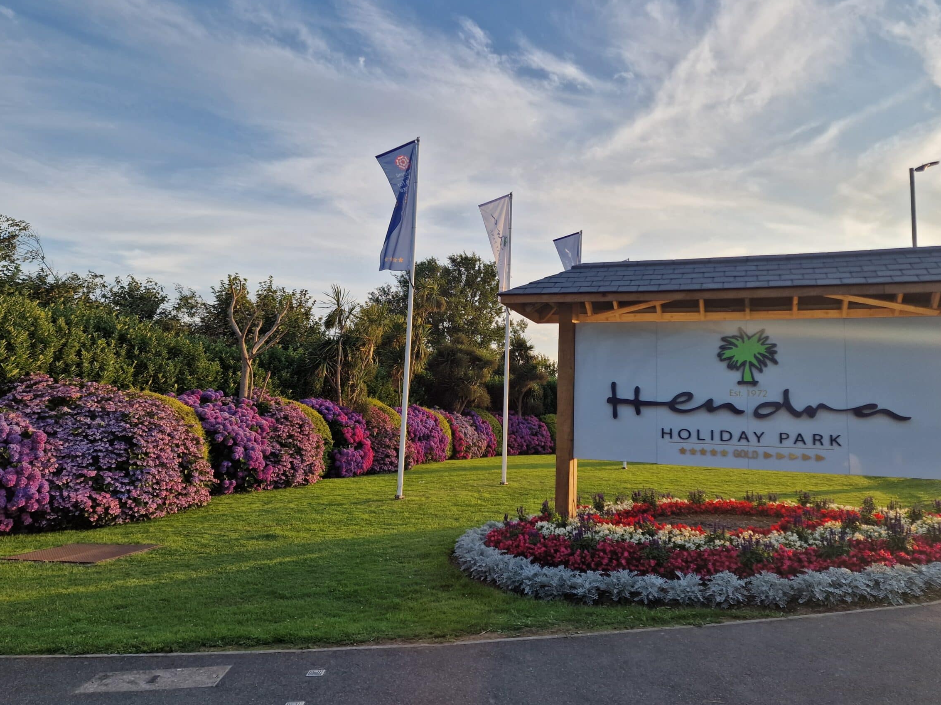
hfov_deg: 67.3
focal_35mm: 26
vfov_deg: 53.0
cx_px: 477
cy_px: 326
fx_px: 707
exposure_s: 1/488
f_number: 1.8
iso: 50
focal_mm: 6.4
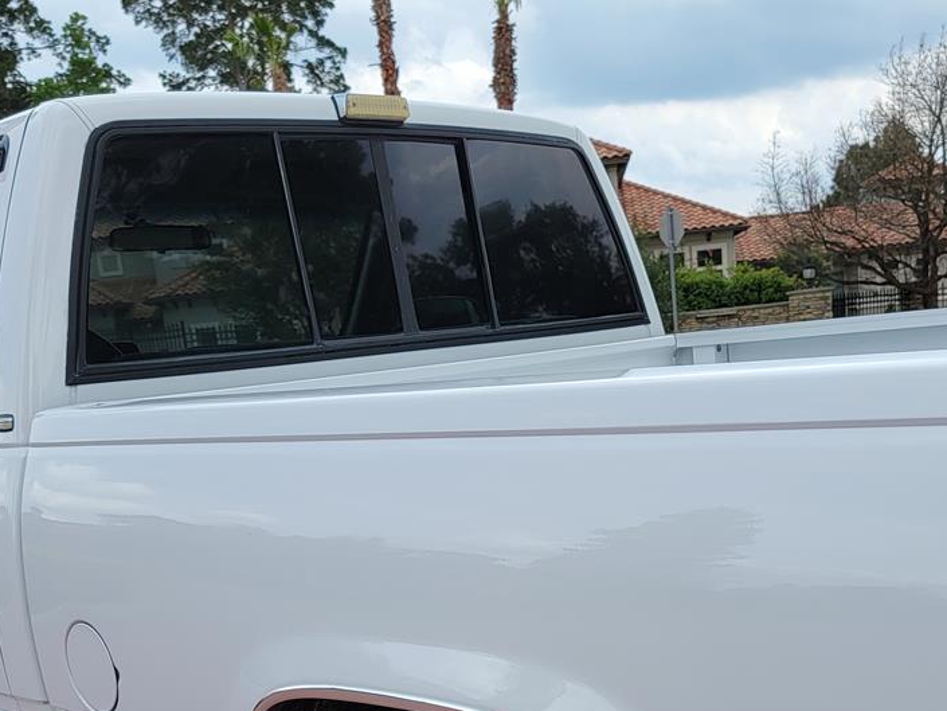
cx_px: 541
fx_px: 1341
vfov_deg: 28.4
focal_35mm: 49
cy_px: 660
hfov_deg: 38.8
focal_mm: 6.7
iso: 16
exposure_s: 1/583
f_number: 1.8
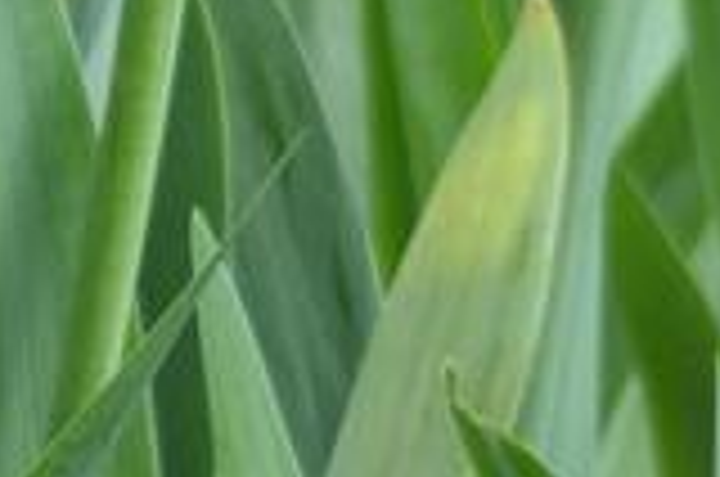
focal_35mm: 658
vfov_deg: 2.1
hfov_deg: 3.1
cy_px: -682
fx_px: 13134
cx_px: 2156
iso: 640
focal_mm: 70
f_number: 5.3
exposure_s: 1/500
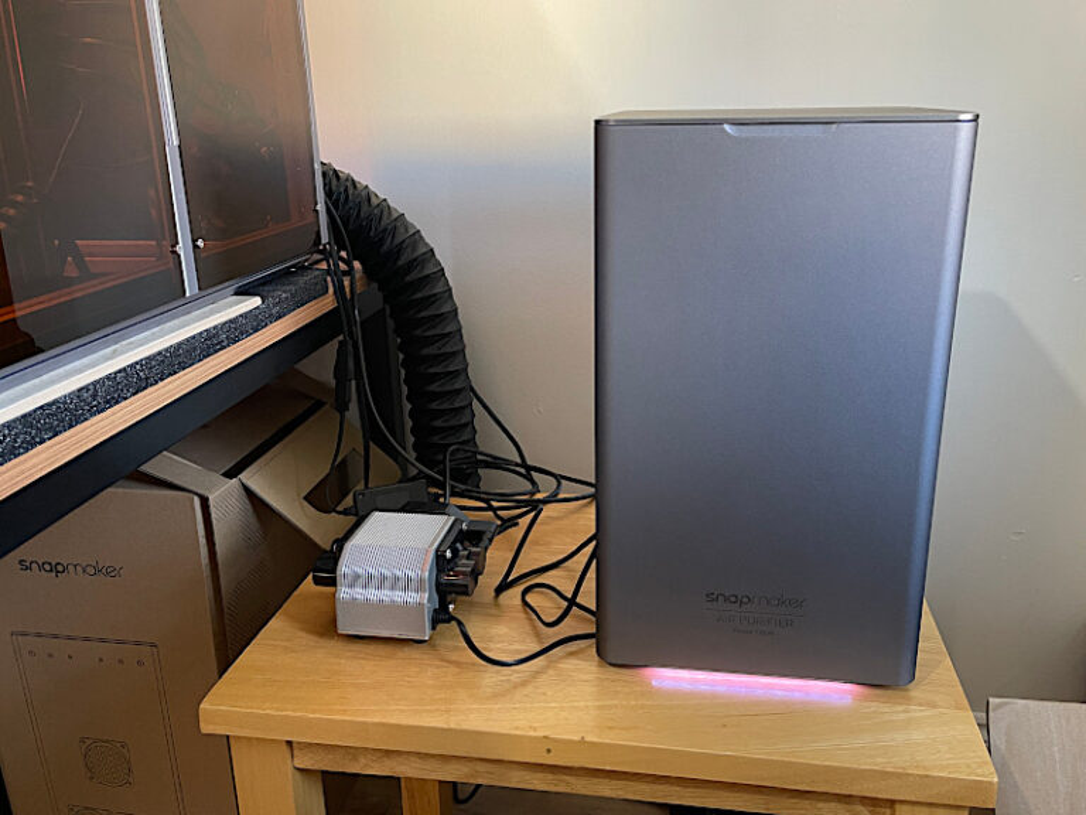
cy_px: 408
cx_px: 543
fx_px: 816
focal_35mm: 26
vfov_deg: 53.1
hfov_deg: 67.3
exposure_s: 1/50
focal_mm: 4.2
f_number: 1.6
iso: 250
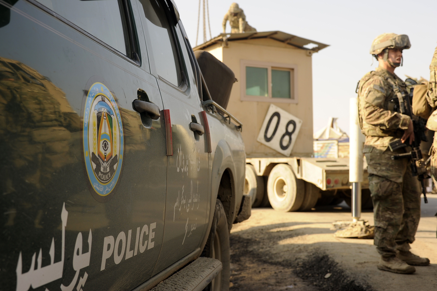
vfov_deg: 29.8
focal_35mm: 45
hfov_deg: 43.6
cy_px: 146
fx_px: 546
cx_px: 218
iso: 200
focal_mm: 45
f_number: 5.6
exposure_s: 1/320
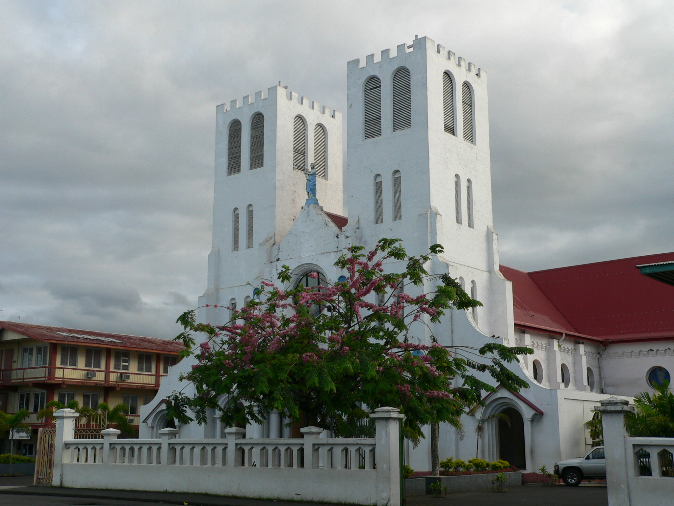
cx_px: 337
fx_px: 896
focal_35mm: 46
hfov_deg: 41.2
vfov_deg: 31.5
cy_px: 253
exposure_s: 1/320
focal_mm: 7.6
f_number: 4
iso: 80
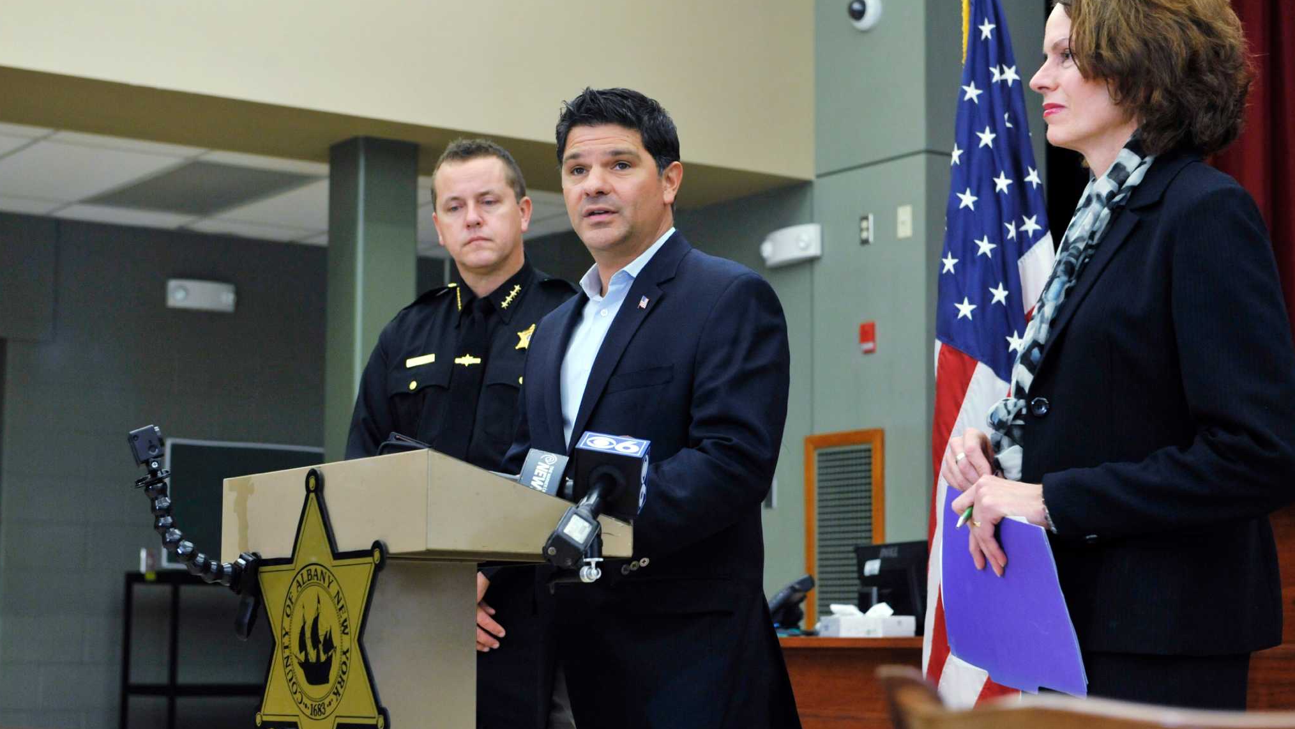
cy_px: 339
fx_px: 2541
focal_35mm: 74
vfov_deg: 16.3
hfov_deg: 28.6
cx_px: 646
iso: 2000
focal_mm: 70
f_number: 5.6
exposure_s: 1/125
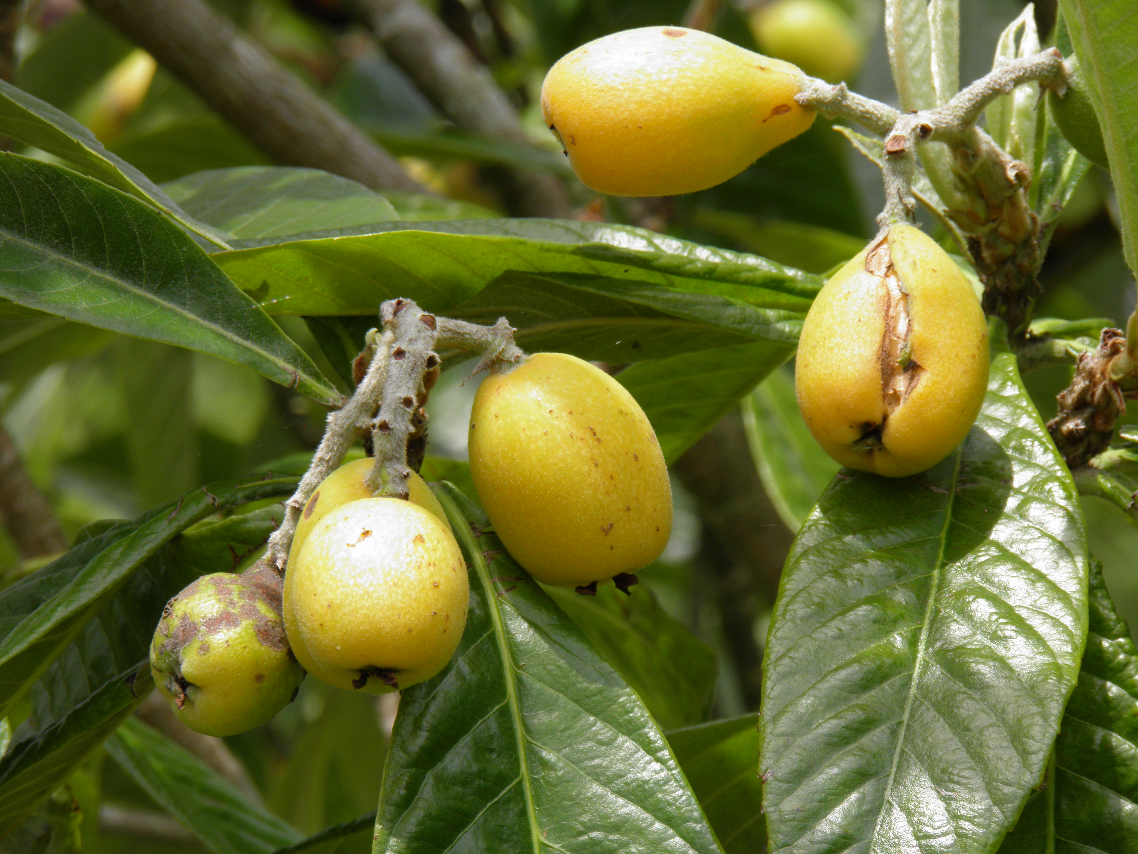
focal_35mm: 321
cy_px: 427
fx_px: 10553
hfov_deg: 6.2
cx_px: 569
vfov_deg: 4.6
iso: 50
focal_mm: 57.7
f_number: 5.4
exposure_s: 1/160
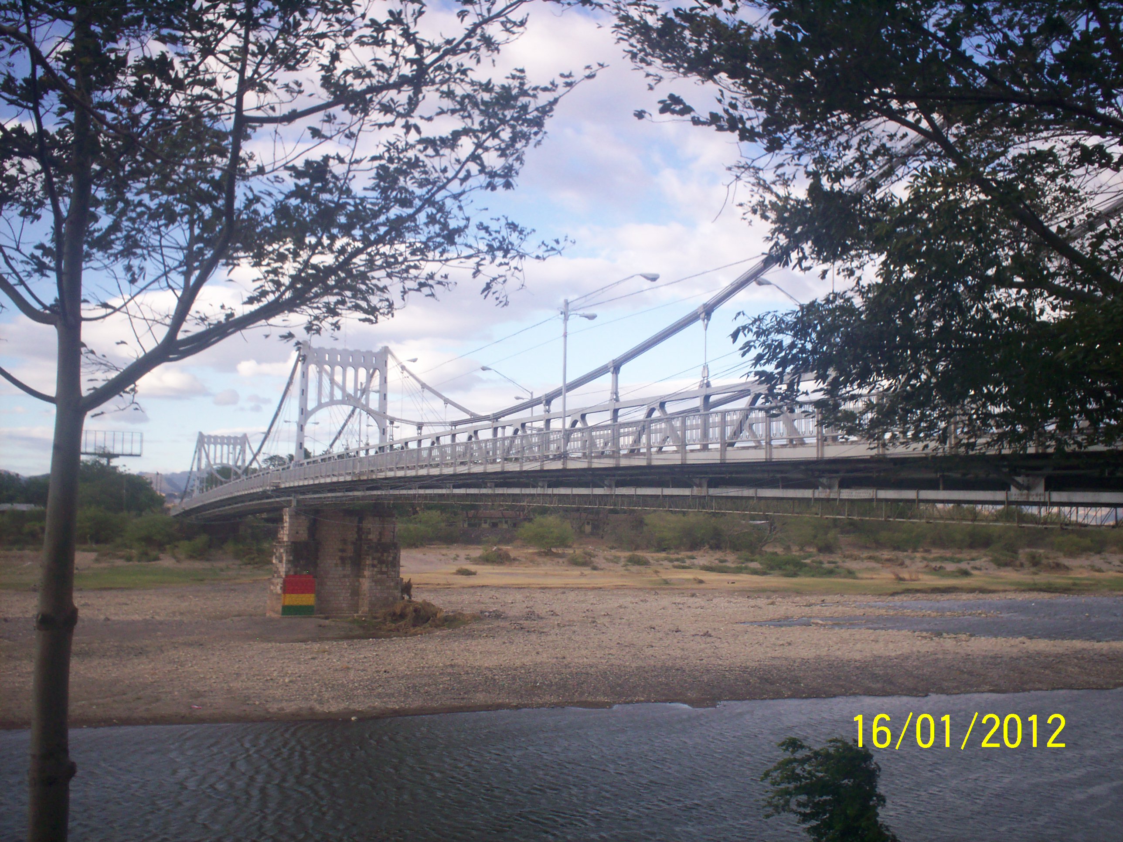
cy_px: 421
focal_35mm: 36
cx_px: 562
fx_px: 1168
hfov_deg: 51.4
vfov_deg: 39.7
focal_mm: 6
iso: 100
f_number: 4.5
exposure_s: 1/274
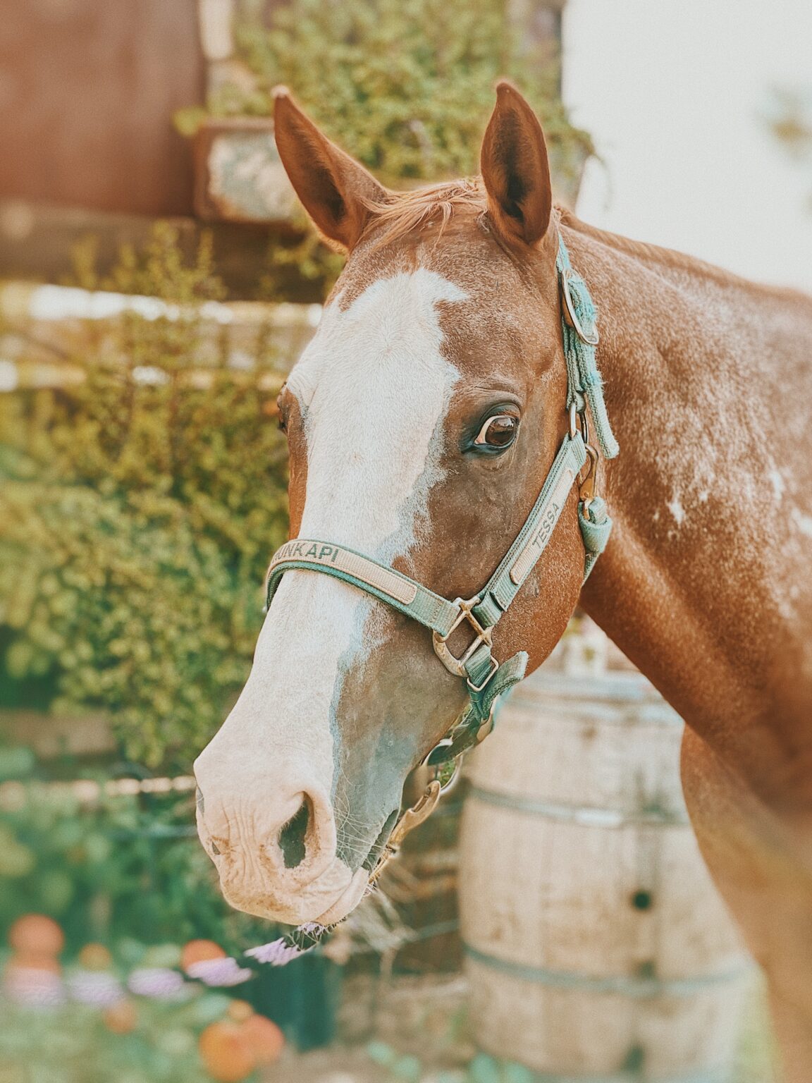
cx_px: 406
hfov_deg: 22.9
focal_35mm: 64
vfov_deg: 30.3
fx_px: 2002
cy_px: 542
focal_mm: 7.5
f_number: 2.2
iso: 20
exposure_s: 1/122
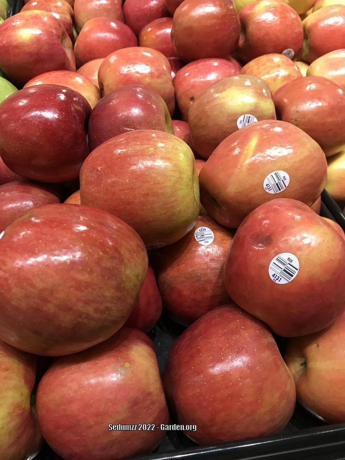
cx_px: 172
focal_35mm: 28
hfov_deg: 49.7
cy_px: 230
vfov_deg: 63.4
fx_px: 372
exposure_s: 1/40
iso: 25
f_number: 1.8
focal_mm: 4
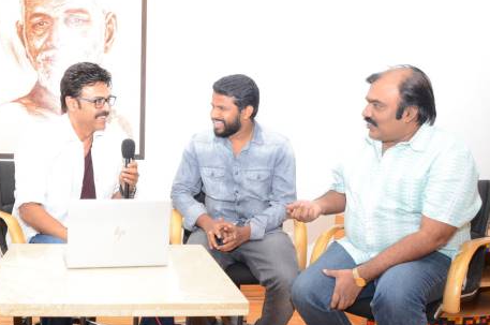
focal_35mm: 39
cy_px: 220
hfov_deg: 48.5
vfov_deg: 33.7
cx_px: 149
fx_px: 530
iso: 2500
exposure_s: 1/125
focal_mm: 18
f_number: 6.3
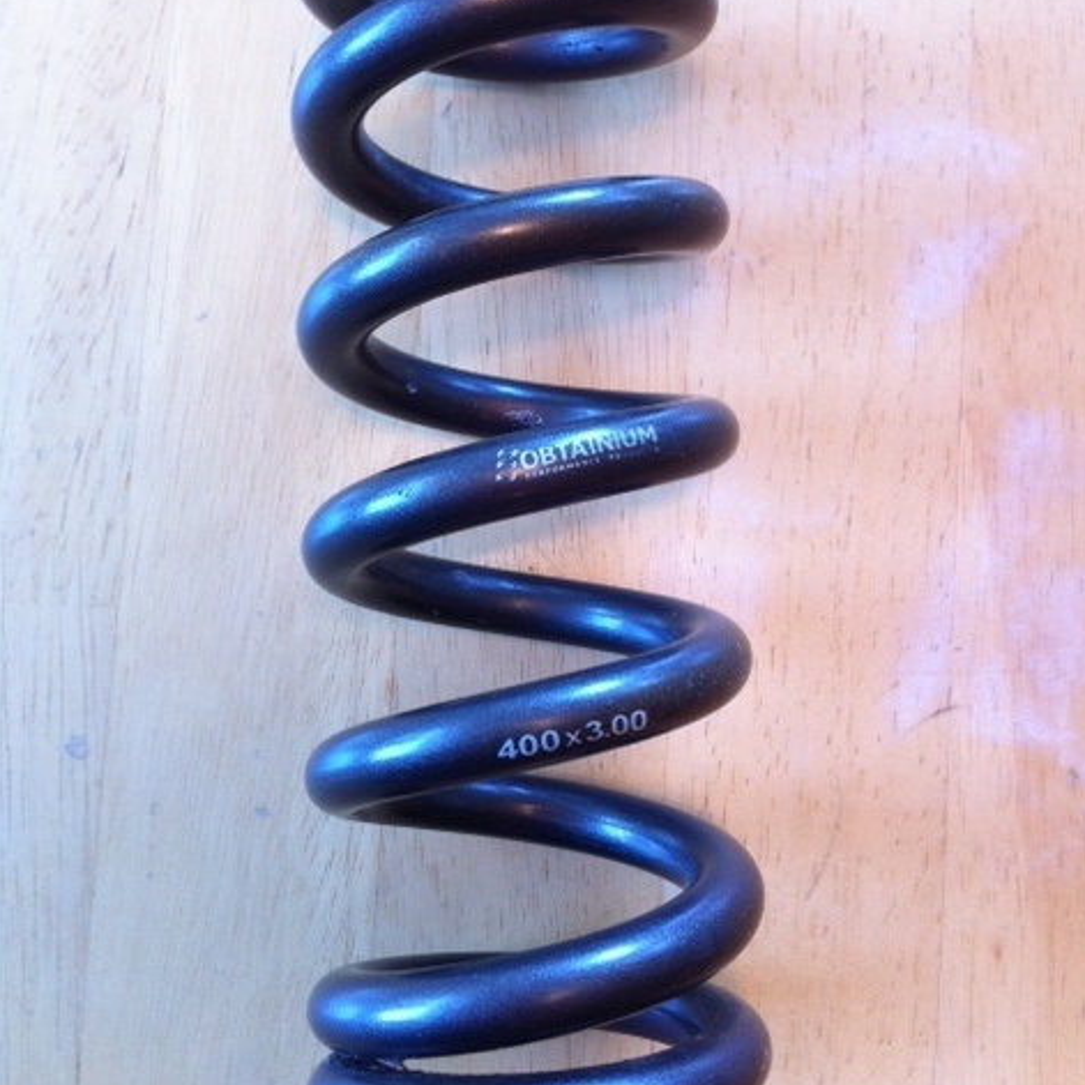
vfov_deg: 39.9
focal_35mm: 42
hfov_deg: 40.0
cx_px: 548
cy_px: 465
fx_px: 1489
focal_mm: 3.85
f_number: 2.8
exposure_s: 1/15
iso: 80
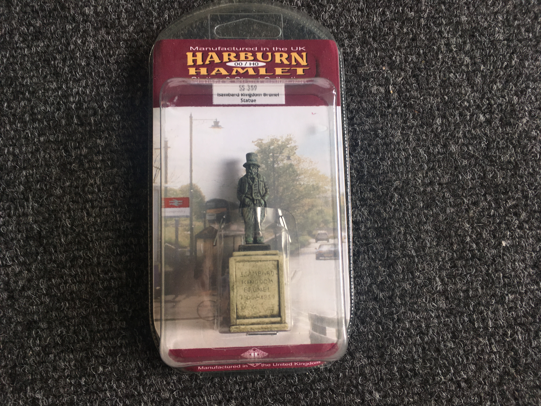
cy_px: 203
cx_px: 270
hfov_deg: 61.7
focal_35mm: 29
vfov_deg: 48.2
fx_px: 453
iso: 32
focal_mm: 4.15
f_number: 2.2
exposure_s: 1/50
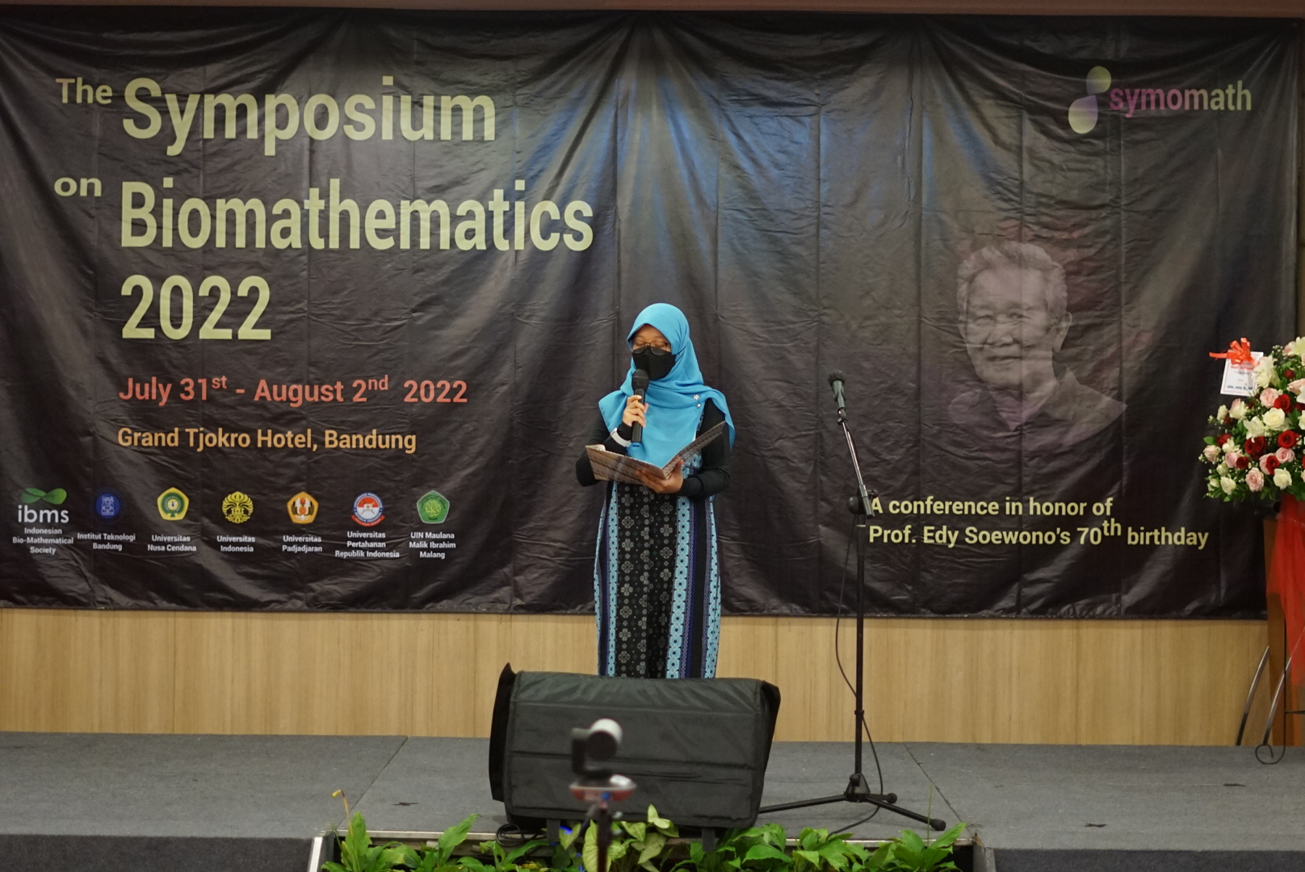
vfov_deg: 18.2
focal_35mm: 75
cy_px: 436
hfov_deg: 27.0
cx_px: 652
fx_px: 2721
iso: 1600
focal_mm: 50
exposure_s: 1/125
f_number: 1.8
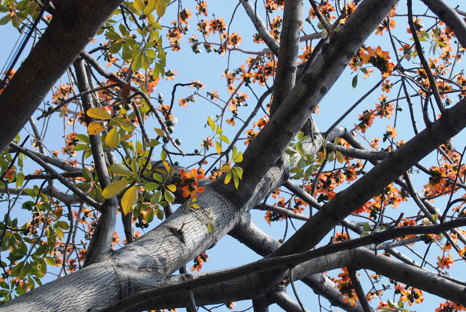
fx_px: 1361
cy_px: 156
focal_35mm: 105
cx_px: 233
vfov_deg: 13.1
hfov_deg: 19.4
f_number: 5.6
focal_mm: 70
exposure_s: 1/500
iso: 180
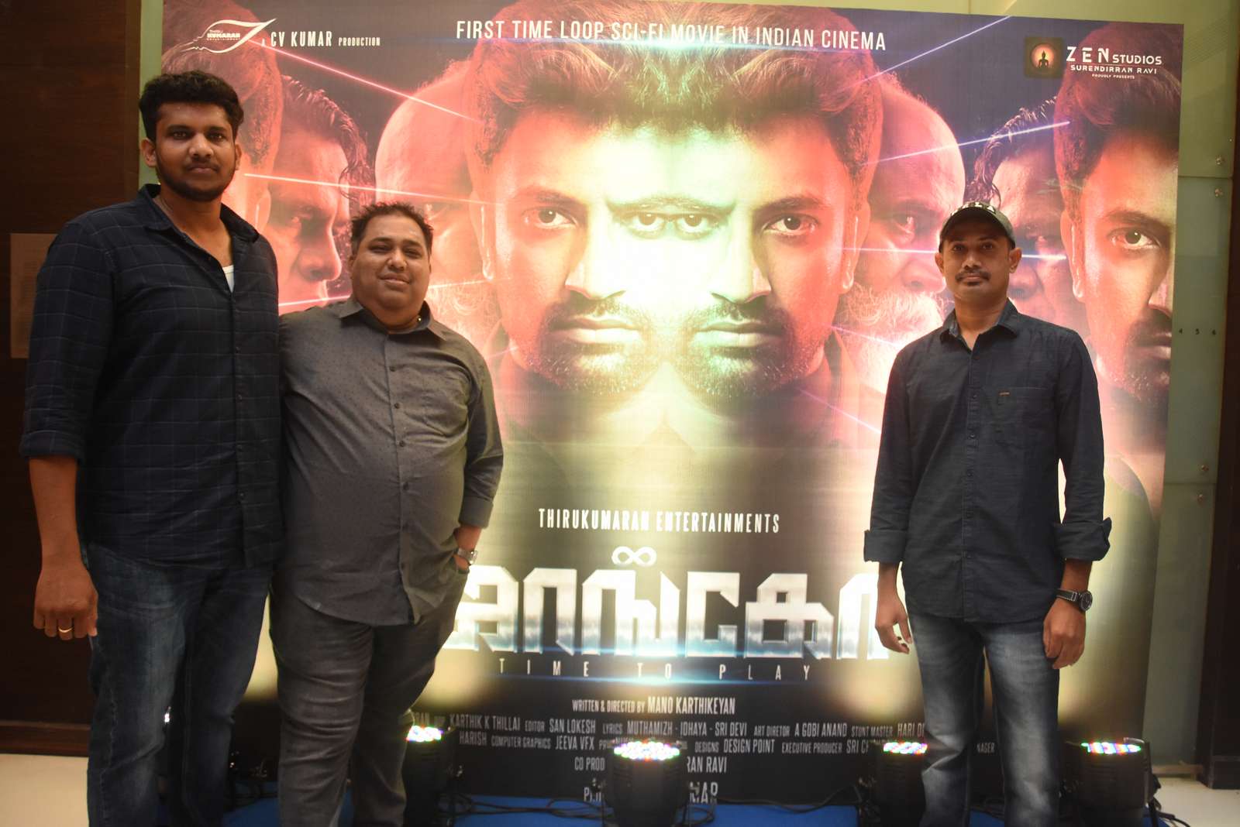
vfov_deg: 48.0
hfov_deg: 67.4
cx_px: 620
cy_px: 414
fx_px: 930
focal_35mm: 27
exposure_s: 1/100
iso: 2000
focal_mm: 18
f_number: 5.6
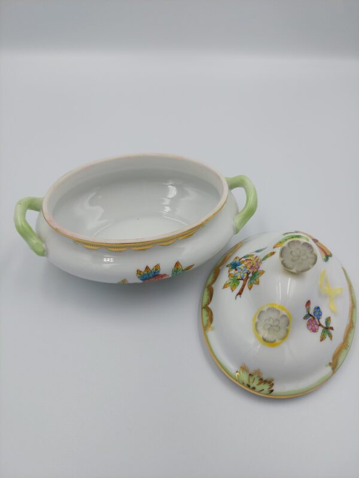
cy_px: 239
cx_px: 180
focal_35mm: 25
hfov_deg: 54.9
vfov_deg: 69.4
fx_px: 346
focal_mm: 5.23
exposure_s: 1/339
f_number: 1.8
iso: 40
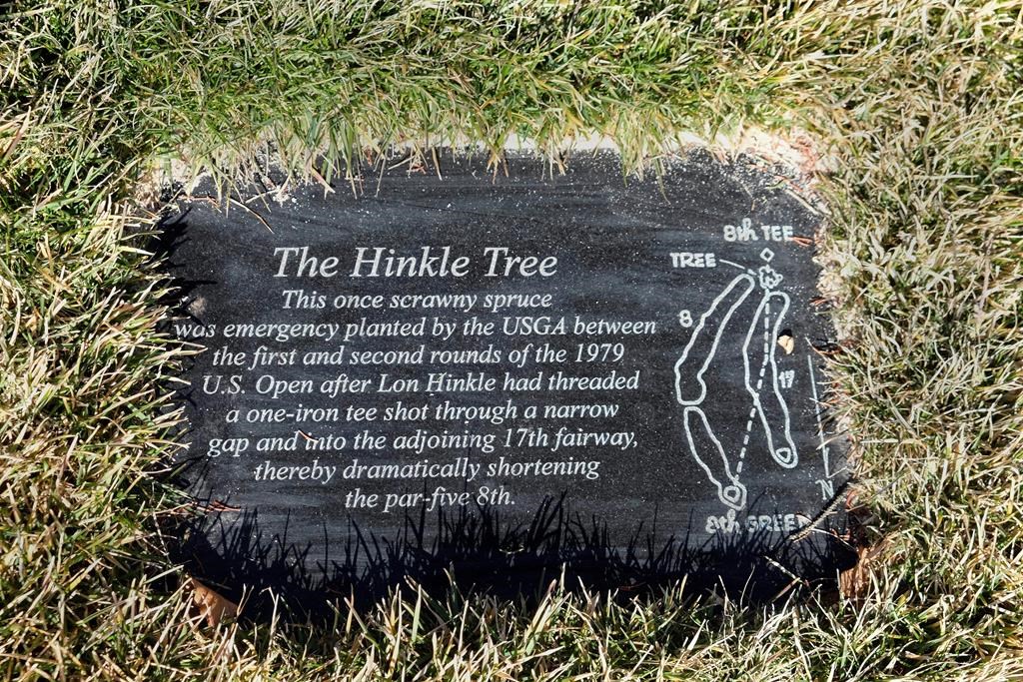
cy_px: 341
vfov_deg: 16.5
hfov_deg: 24.5
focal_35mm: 83
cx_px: 512
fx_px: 2359
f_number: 7.1
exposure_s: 1/320
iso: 400
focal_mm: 55
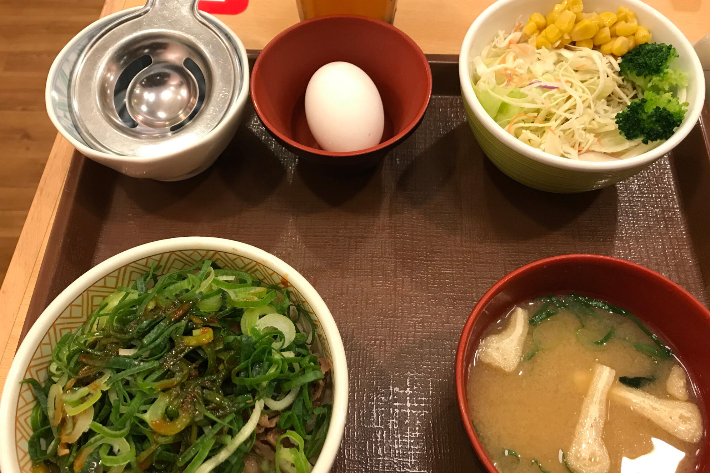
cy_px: 256
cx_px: 361
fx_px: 592
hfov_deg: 61.9
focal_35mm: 30
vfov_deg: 43.6
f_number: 1.8
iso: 50
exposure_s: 1/15
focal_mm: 3.99
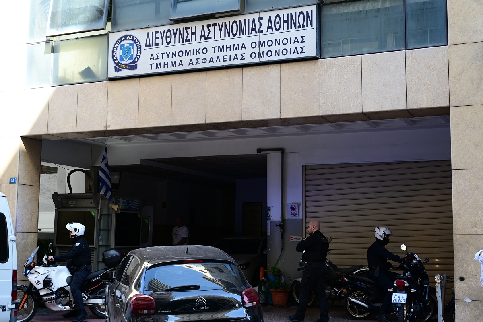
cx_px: 242
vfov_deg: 27.0
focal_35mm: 50
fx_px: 671
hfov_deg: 39.6
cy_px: 161
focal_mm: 50
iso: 400
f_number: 3.5
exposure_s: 1/250
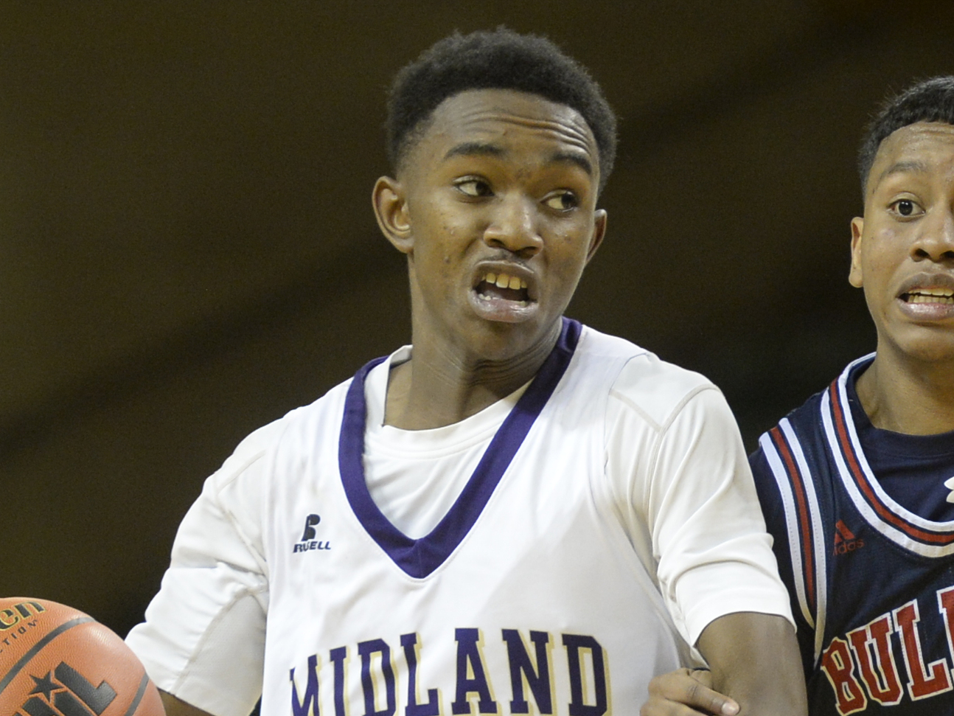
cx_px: 546
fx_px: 7167
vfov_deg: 5.7
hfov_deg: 7.6
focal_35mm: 260
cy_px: 487
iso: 3200
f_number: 3.2
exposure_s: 1/1000
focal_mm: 175
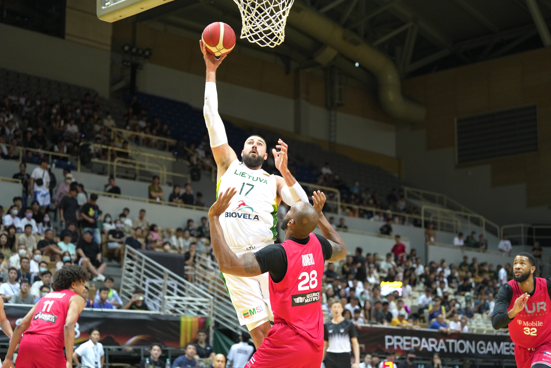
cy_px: 184
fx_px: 1071
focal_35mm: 70
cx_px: 276
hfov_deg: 28.8
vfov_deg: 19.5
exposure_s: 1/1000
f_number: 2.8
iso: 2500
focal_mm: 70
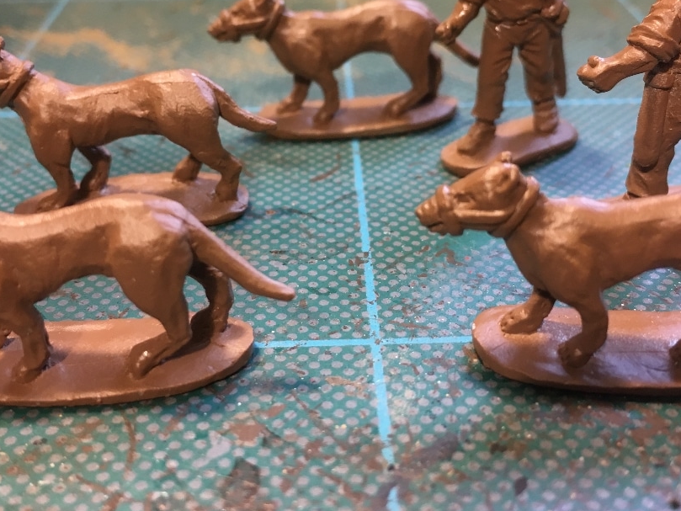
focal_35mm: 43
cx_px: 340
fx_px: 846
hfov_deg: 43.8
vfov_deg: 33.4
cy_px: 178
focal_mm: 4.15
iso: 50
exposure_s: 1/33
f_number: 2.2
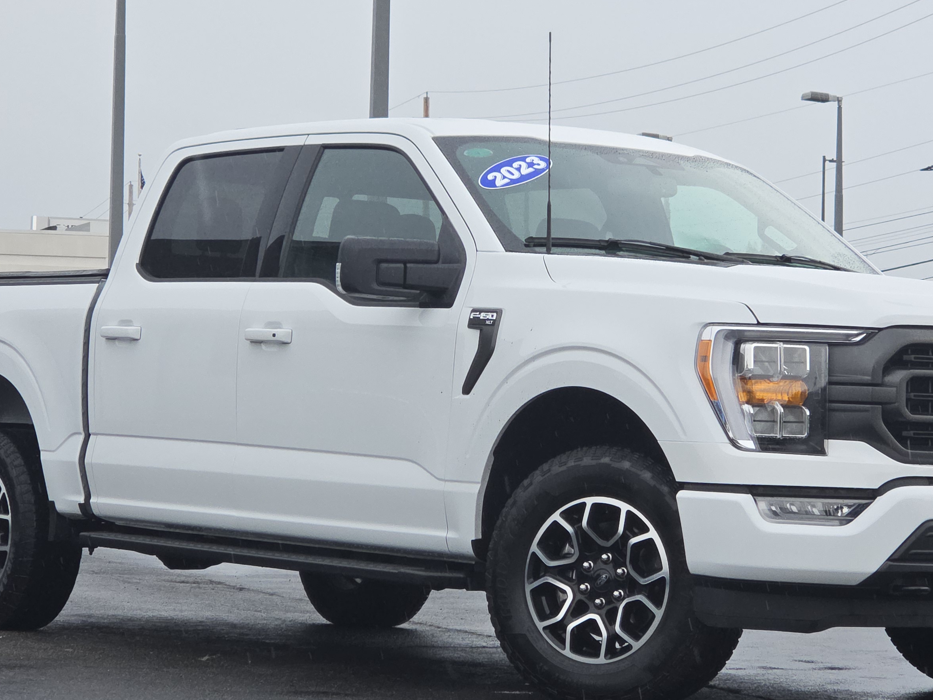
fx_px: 3153
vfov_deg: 12.7
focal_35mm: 117
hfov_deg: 16.8
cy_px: 266
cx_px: 520
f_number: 2.4
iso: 25
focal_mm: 7
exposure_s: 1/355
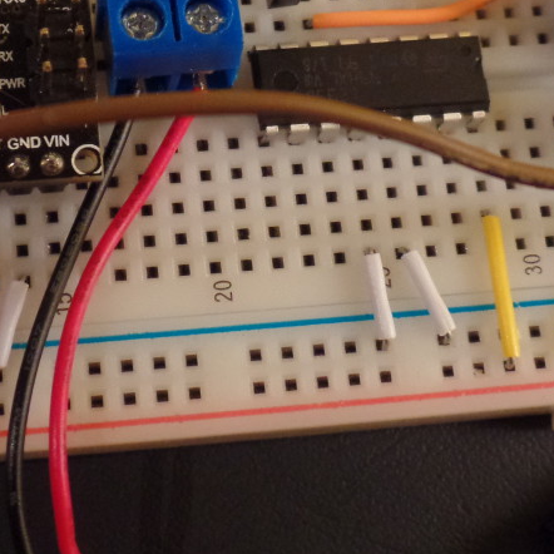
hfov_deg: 20.5
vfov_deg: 20.4
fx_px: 1521
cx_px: 160
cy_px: 98
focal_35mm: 84
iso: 480
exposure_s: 1/15
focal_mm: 6.2
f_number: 3
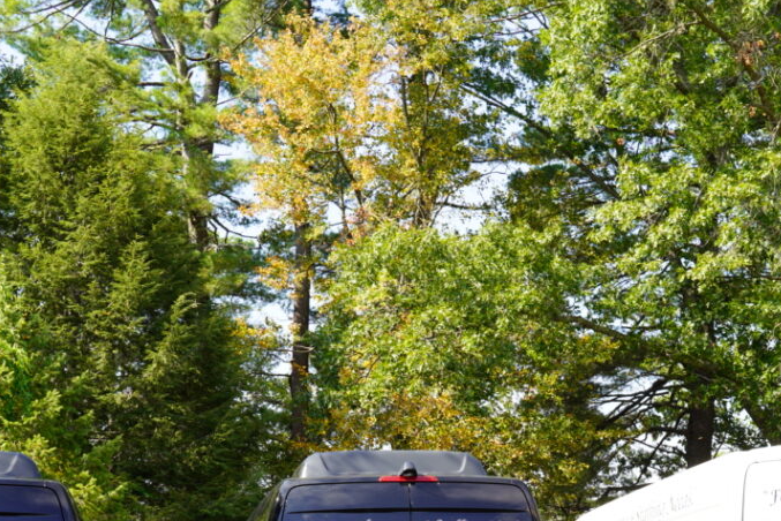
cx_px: 595
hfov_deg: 23.9
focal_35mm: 84
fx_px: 1823
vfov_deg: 15.9
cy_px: 541
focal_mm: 37
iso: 100
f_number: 6.3
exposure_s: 1/80
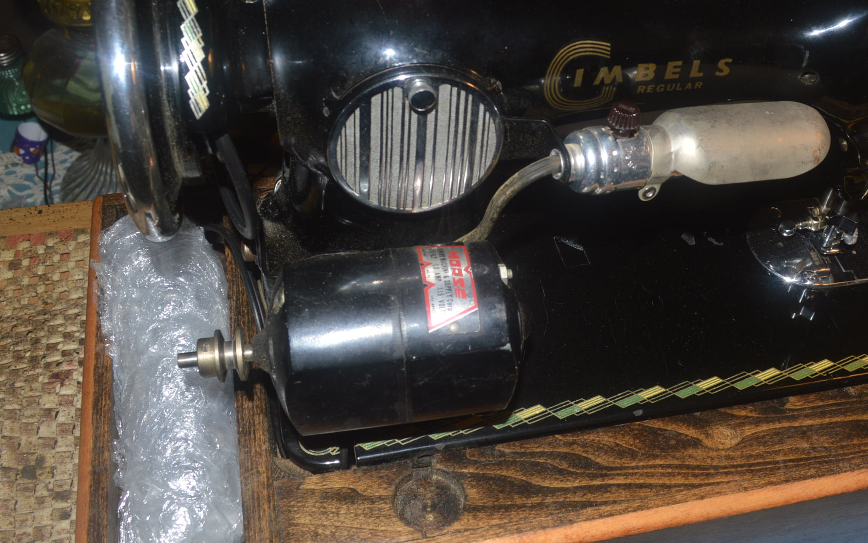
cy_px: 234
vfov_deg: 30.5
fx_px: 994
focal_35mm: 42
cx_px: 539
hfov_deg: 46.8
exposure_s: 1/60
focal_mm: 18
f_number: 8
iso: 100
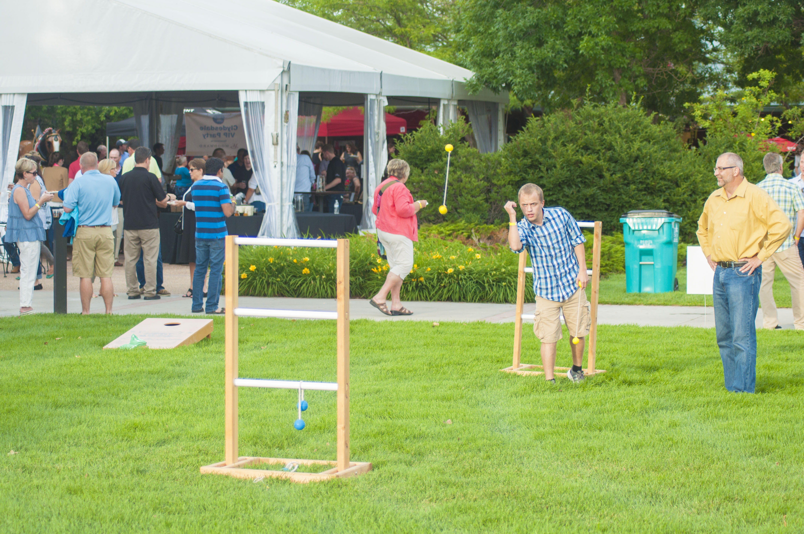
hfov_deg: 19.5
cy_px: 267
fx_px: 2342
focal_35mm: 105
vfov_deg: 13.0
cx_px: 402
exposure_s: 1/200
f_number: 5
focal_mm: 70
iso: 200
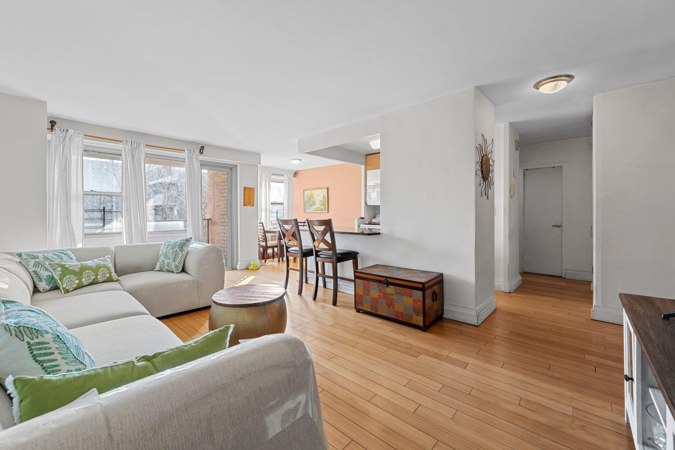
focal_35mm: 14
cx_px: 338
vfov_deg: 81.2
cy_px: 225
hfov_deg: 104.3
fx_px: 262
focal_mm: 14
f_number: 10
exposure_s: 1.6
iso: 200
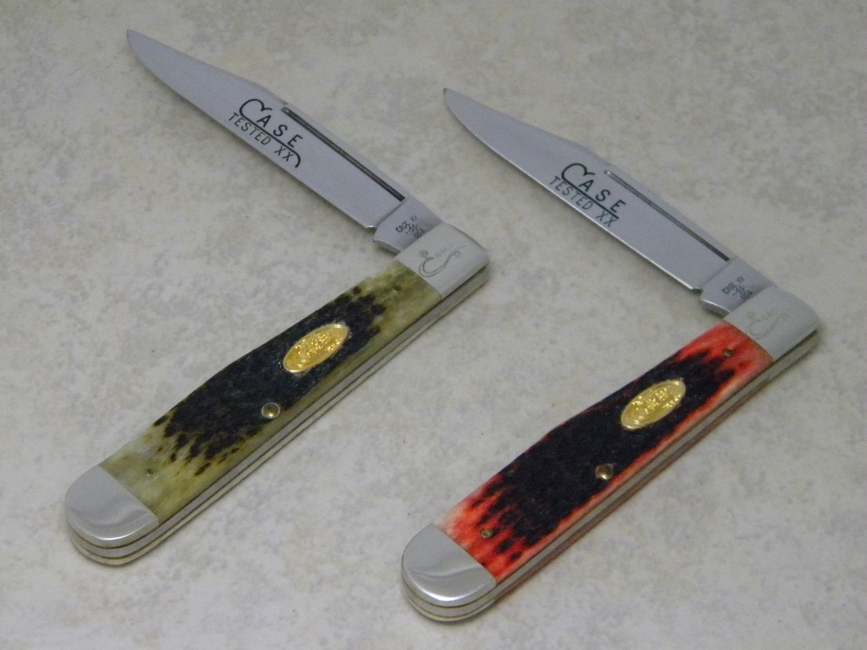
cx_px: 434
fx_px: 2630
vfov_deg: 14.1
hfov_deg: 18.7
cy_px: 325
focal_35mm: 105
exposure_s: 1/61.6
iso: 800
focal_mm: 19
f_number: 4.7
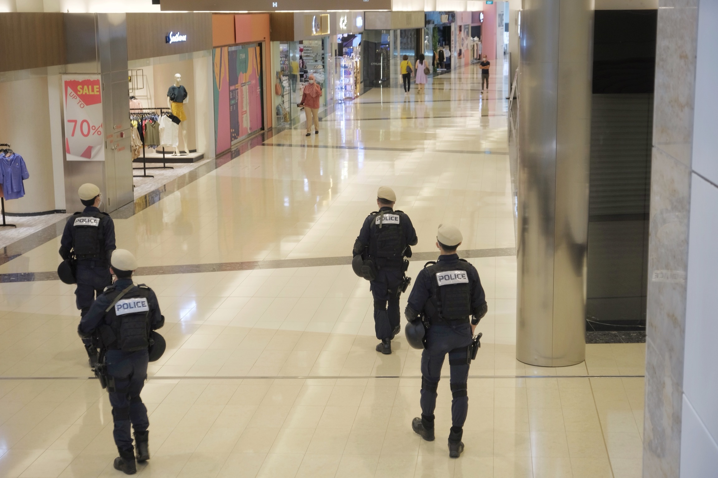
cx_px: 359
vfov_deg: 22.6
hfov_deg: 33.4
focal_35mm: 60
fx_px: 1197
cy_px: 239
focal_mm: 40.1
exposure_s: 1/125
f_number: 2.8
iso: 320
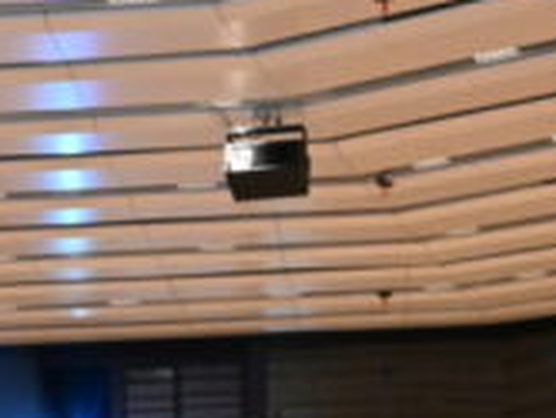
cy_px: 537
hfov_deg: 13.8
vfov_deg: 10.3
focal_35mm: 142
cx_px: 124
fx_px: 2284
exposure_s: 1/125
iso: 2200
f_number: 3.5
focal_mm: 16
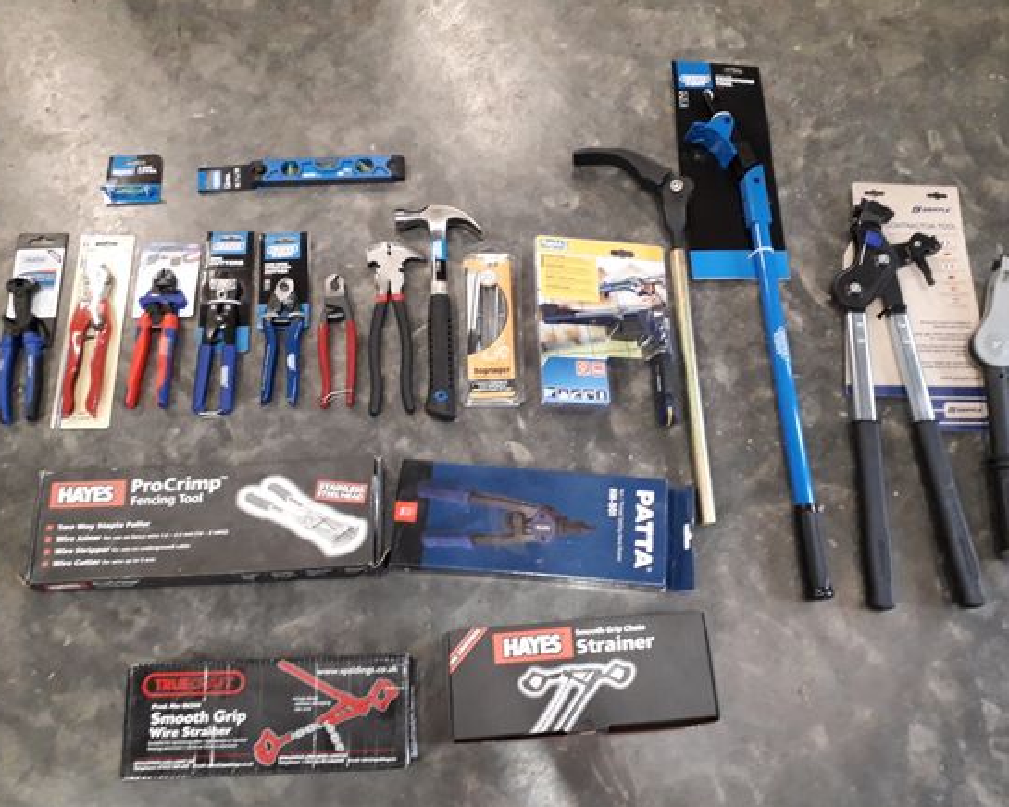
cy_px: 411
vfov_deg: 50.0
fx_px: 866
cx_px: 529
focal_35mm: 29
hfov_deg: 60.4
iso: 200
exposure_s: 1/25
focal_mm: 3.6
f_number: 1.9
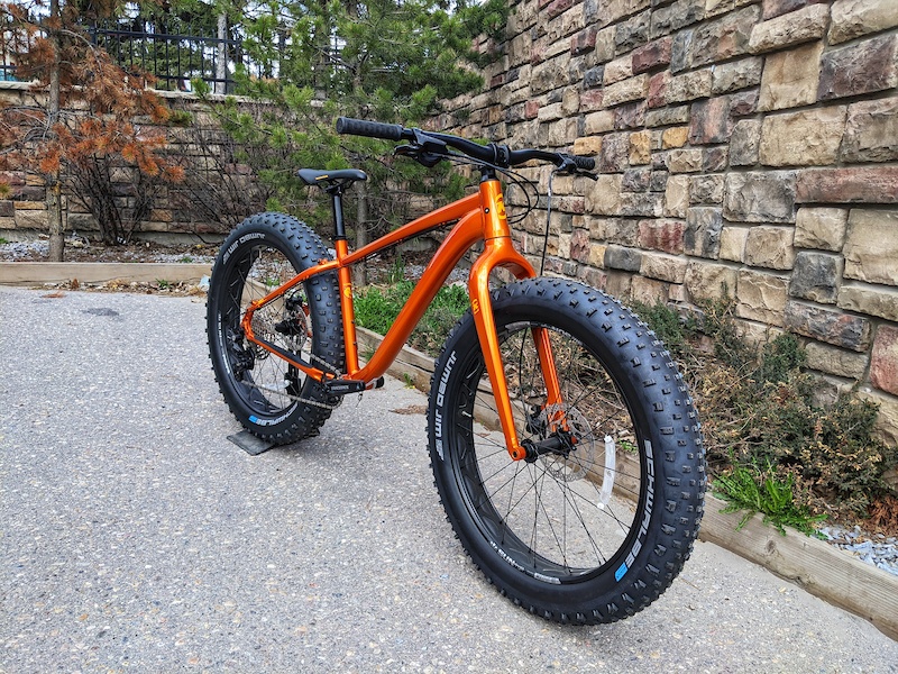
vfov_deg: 51.4
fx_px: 700
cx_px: 449
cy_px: 337
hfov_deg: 65.3
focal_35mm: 27
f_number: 1.8
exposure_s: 1/903
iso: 48
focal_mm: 4.44
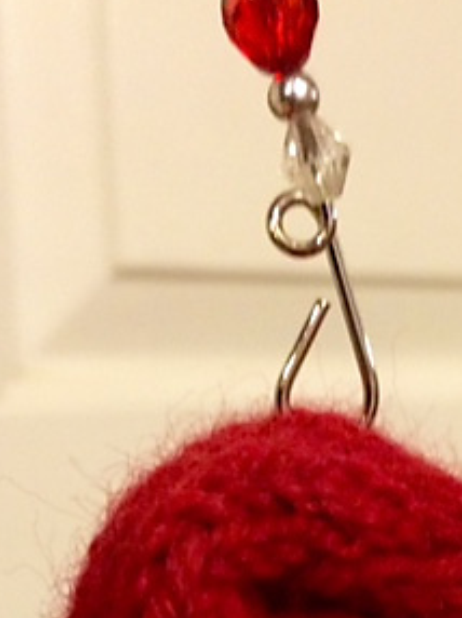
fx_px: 1158
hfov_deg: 22.4
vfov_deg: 28.3
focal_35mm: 65
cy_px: 592
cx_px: 345
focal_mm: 4.15
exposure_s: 1/30
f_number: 2.2
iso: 320
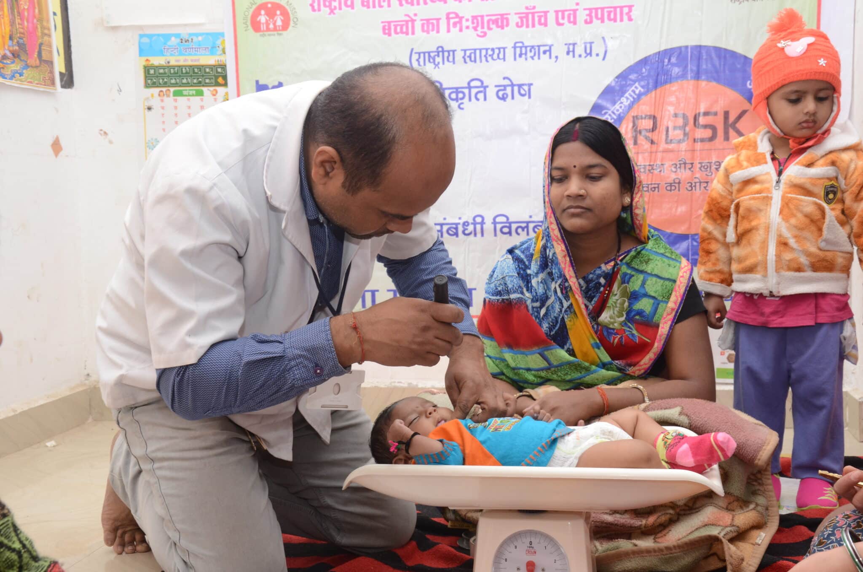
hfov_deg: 41.2
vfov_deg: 27.9
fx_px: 1148
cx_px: 432
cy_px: 286
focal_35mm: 48
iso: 640
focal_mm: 32
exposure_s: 1/160
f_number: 8
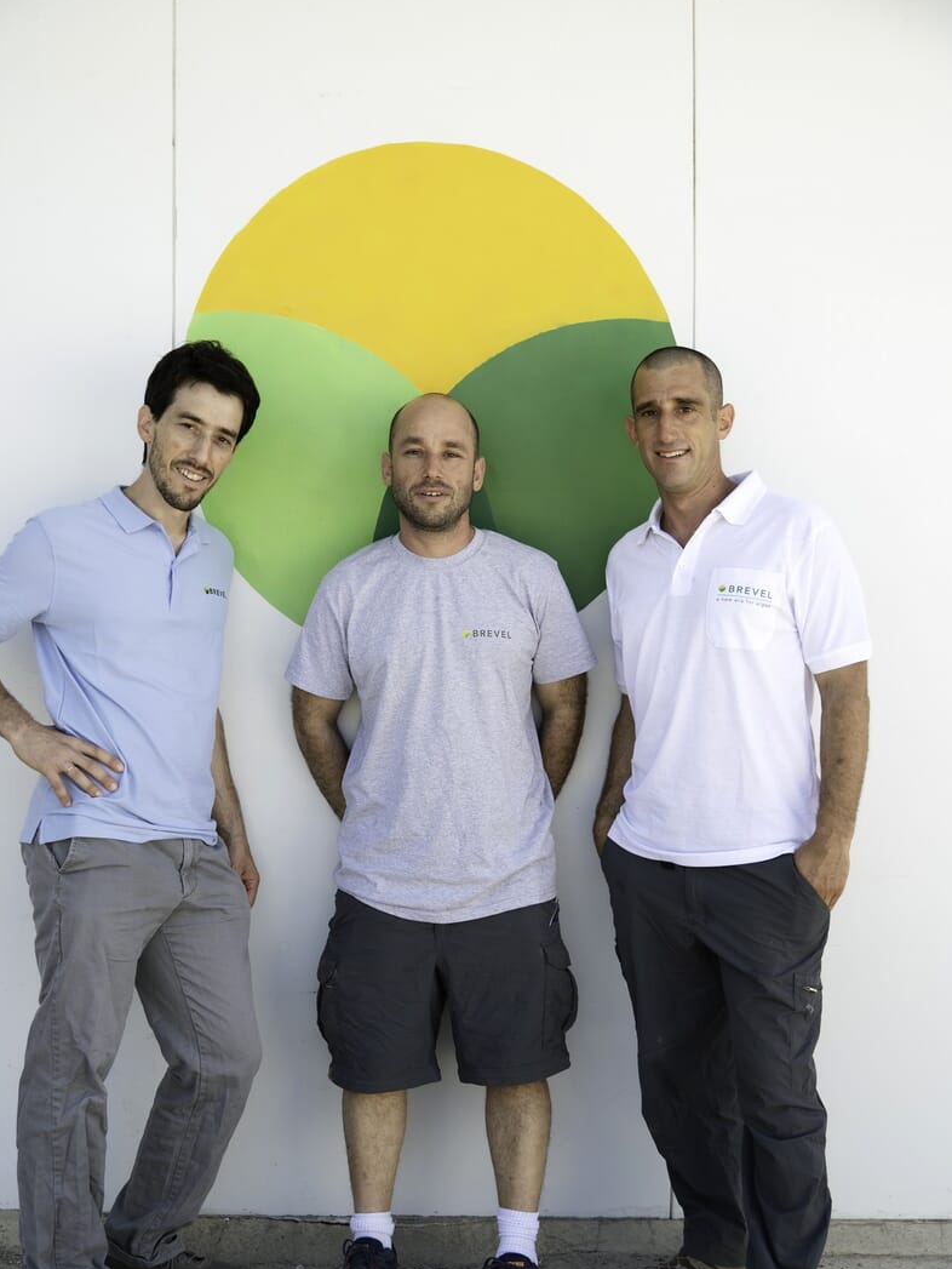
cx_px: 448
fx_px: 1612
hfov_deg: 32.9
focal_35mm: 44
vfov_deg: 42.7
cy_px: 758
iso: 200
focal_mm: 38
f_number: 4.5
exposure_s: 1/640
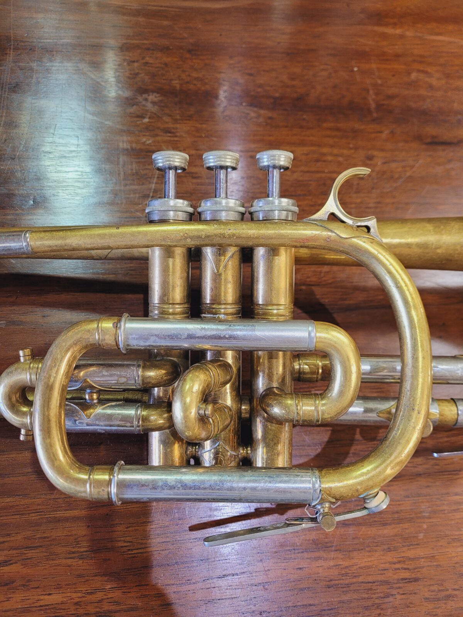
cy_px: 308
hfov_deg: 53.1
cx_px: 232
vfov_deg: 67.3
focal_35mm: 26
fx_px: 464
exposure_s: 1/50
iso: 200
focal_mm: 5.4
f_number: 1.8
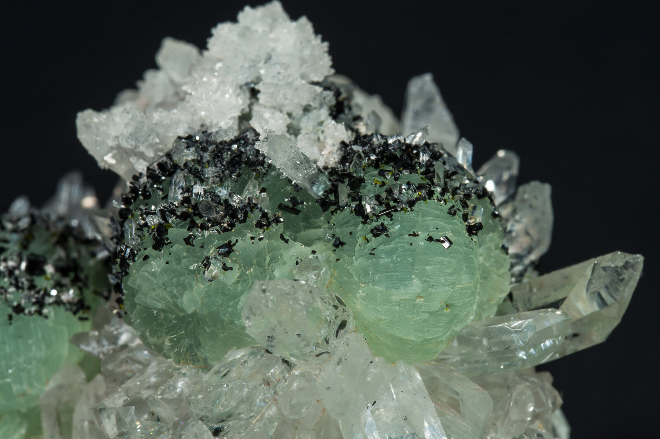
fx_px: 1648
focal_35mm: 90
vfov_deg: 15.2
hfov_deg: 22.6
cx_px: 330
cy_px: 220
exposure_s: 1/2.5
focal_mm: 60
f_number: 25
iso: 250
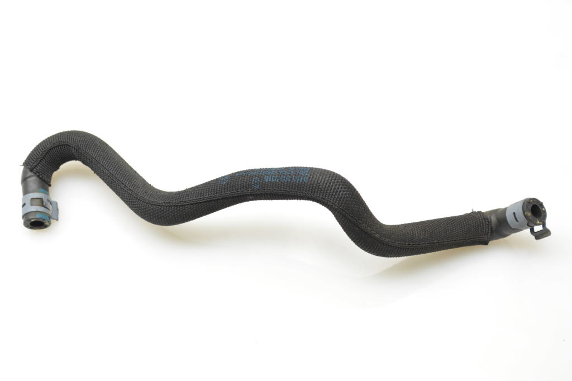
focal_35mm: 69
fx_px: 1096
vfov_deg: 19.7
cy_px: 190
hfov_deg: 29.3
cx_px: 286
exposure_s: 1/200
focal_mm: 46
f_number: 7.1
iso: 2000
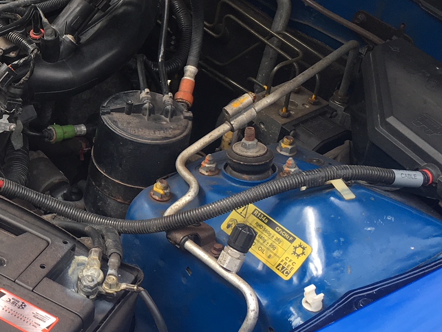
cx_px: -54
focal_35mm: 73
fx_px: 932
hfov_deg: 24.7
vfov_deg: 20.1
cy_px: 98
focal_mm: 4.15
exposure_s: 1/225
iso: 25
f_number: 2.2
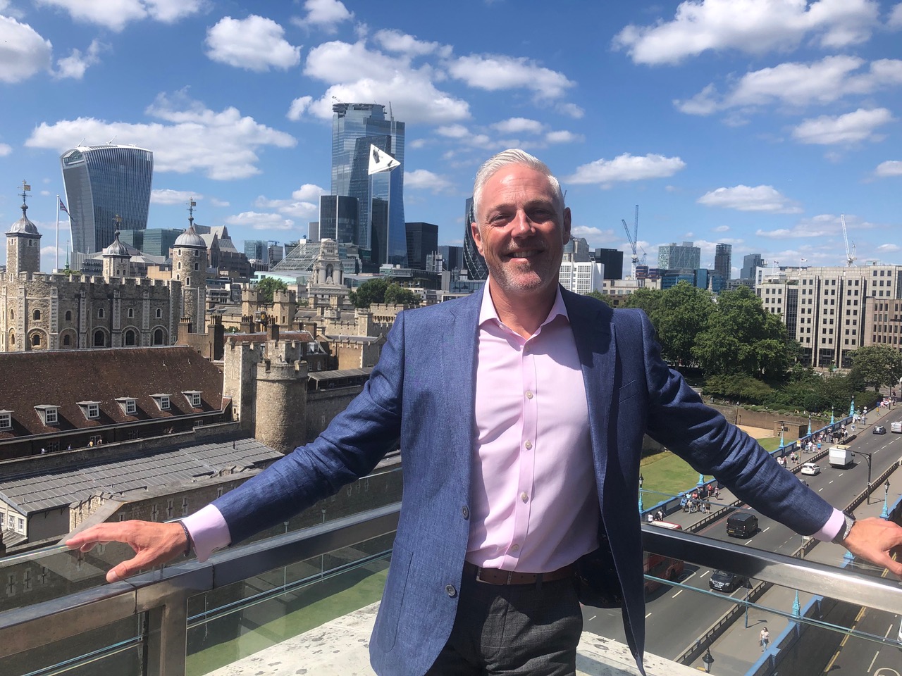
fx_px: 730
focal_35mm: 28
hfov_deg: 63.4
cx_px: 451
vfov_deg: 49.7
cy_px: 338
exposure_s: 1/2288
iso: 20
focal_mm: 3.99
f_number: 1.8
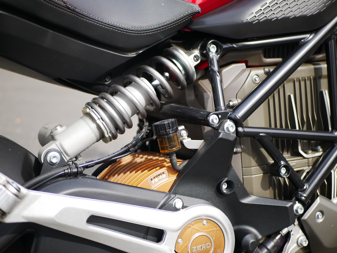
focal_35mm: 50
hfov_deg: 38.2
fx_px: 487
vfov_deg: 29.1
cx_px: 168
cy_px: 126
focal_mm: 25
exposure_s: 1/2500
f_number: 1.7
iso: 200
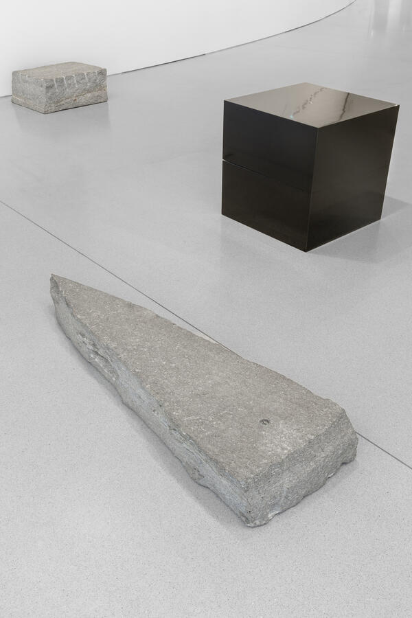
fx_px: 618
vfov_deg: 53.1
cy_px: 309
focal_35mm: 36
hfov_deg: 36.9
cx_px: 206
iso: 100
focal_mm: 36
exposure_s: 1/1.67
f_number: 11
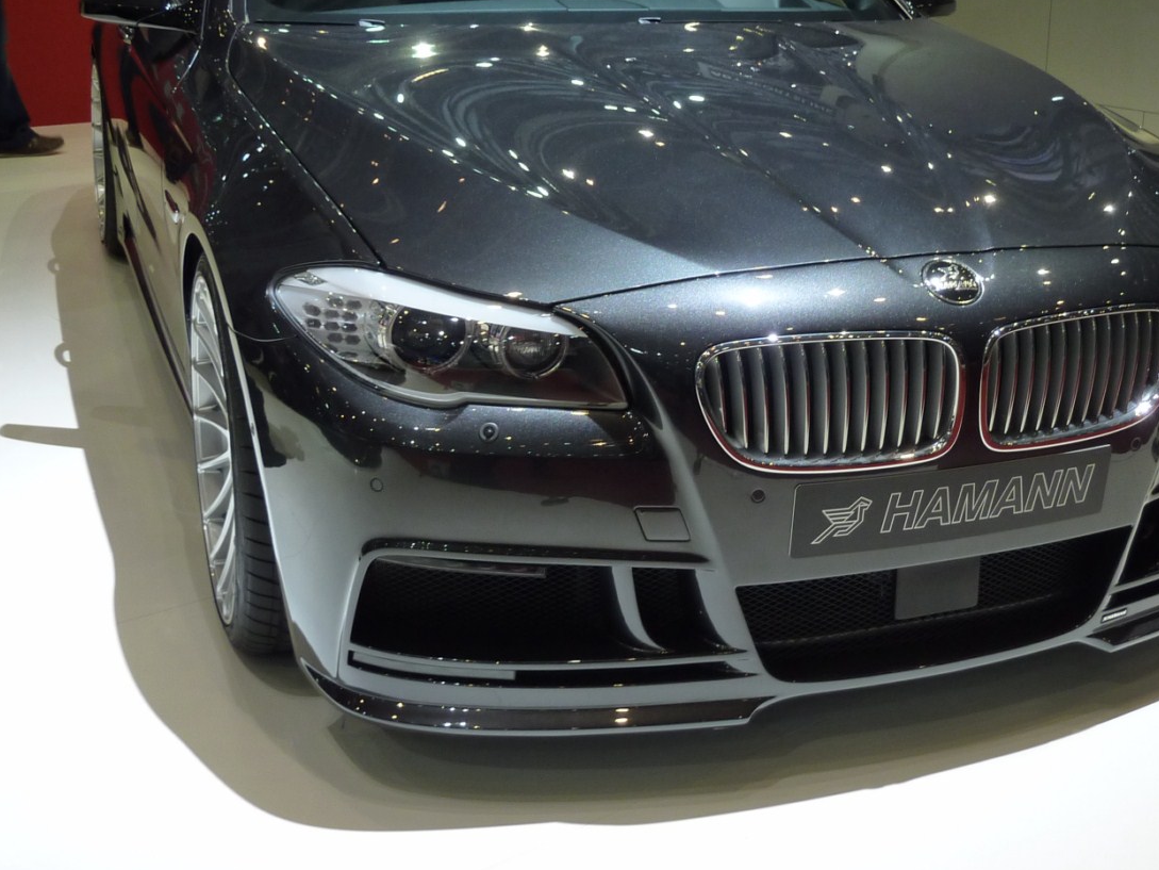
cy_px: 339
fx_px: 1574
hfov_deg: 40.0
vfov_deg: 30.8
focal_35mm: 47
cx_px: 762
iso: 125
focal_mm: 5.3
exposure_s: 1/40
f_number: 3.5
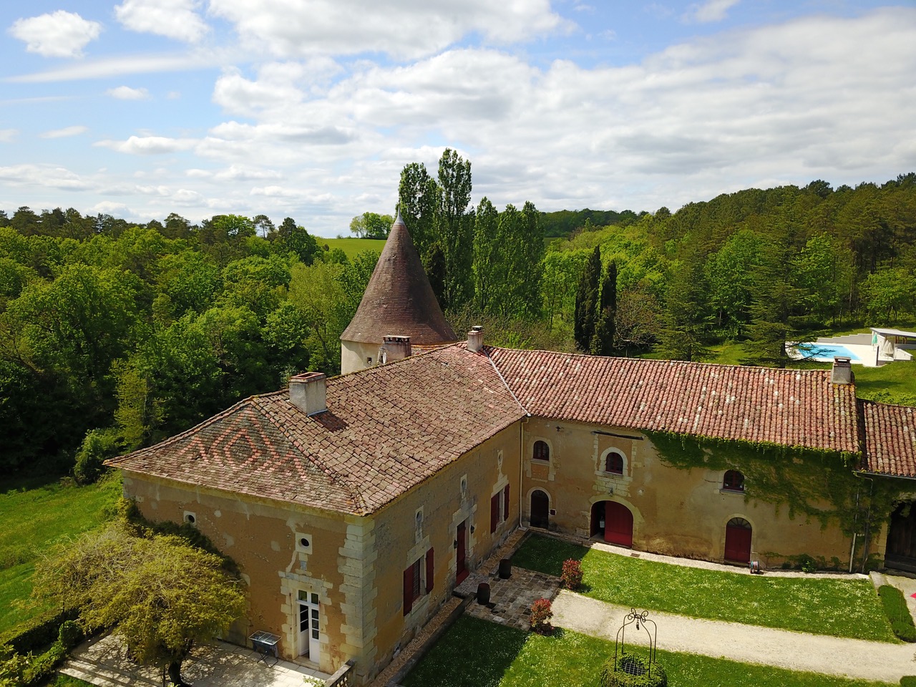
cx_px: 458
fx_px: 688
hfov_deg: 67.3
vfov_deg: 53.1
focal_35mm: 26
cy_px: 344
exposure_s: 1/1252
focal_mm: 4.7
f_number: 2.2
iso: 100
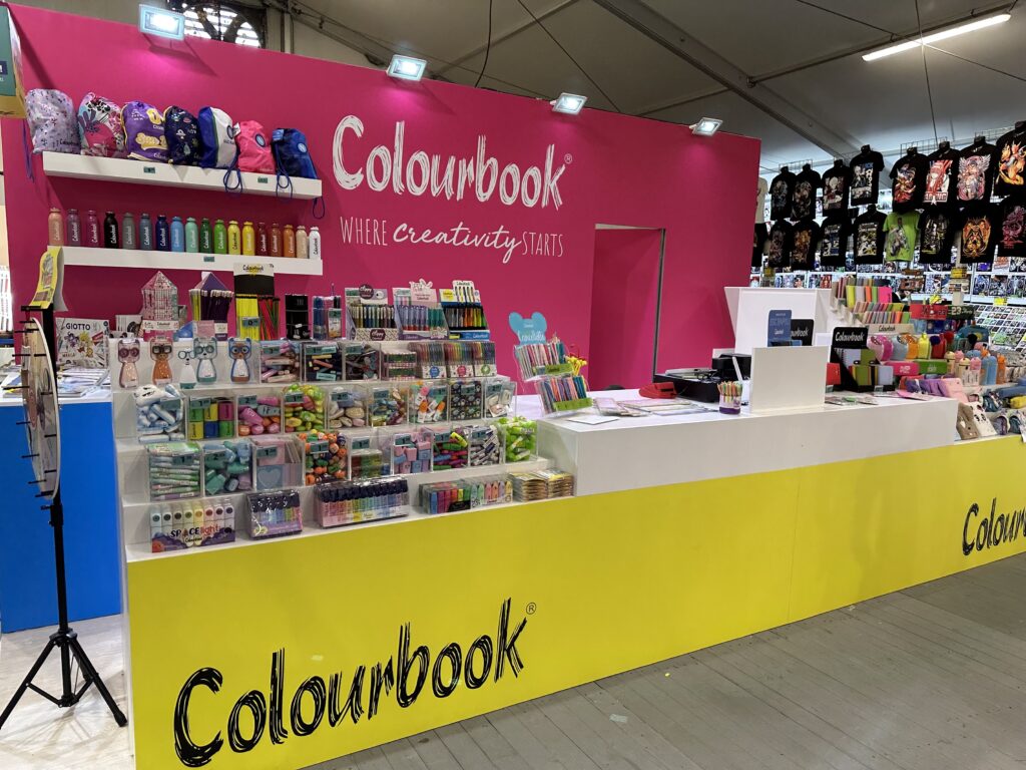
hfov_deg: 71.6
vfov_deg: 56.8
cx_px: 513
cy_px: 385
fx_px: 711
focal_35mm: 24
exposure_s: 1/100
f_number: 1.78
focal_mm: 6.86
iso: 125
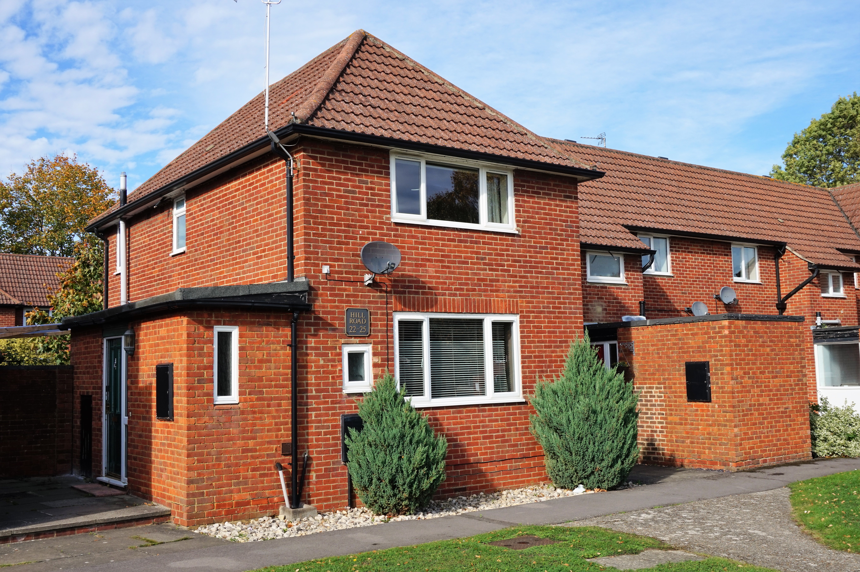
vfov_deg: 35.5
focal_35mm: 38
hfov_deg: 51.3
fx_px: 895
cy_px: 286
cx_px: 430
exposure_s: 1/80
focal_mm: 25
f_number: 13
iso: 100
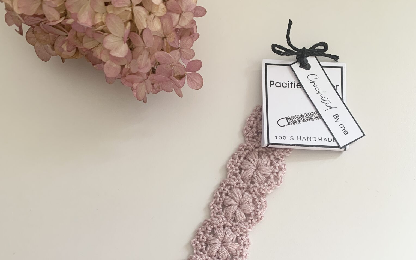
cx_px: 209
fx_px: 419
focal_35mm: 37
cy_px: 251
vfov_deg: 32.1
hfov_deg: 52.8
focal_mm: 4.25
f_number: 1.8
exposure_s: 1/121
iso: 50
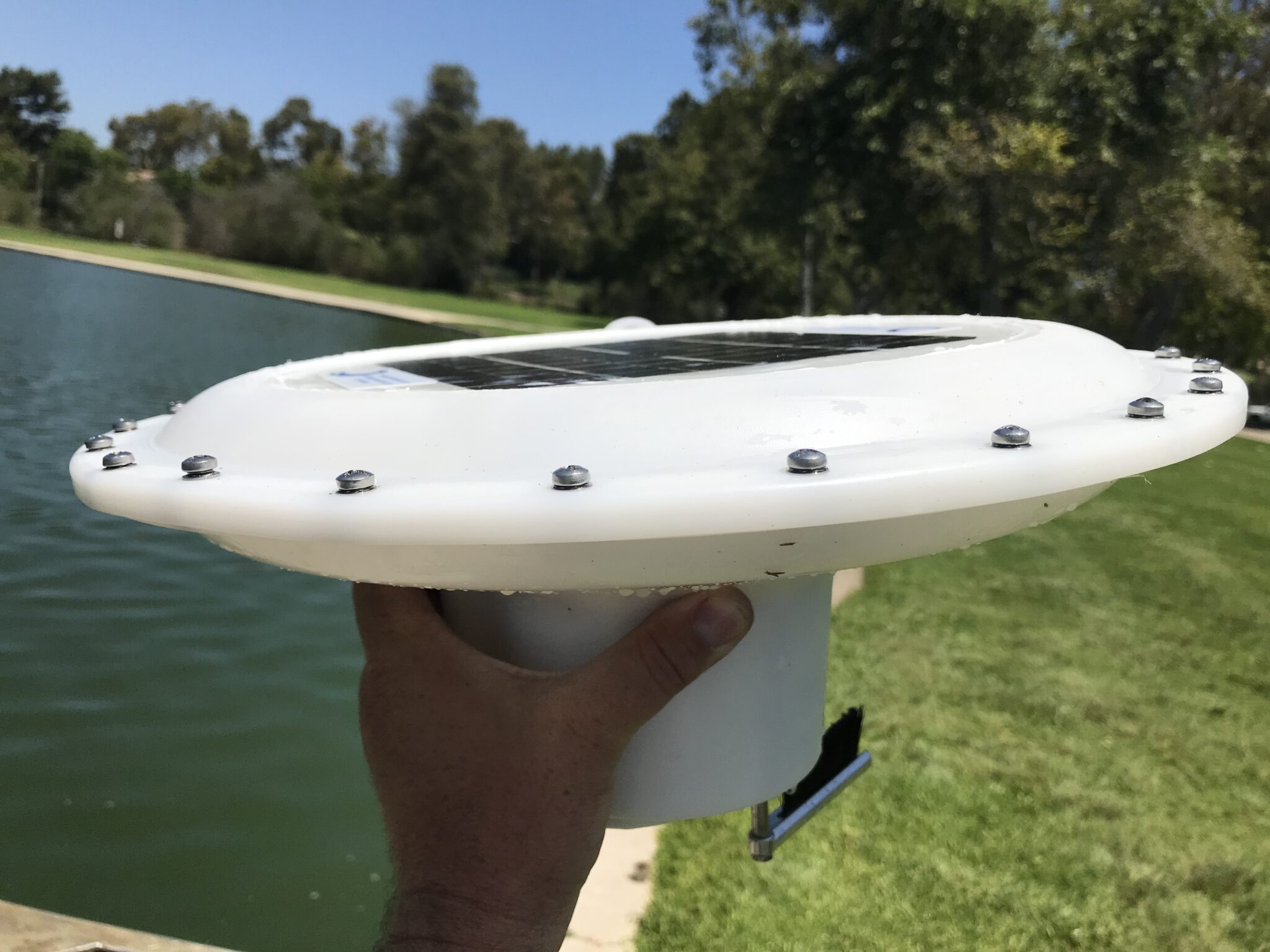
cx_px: 635
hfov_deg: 63.4
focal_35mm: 28
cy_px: 476
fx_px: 1027
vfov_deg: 49.7
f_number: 1.8
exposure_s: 1/5319
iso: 20
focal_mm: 3.99
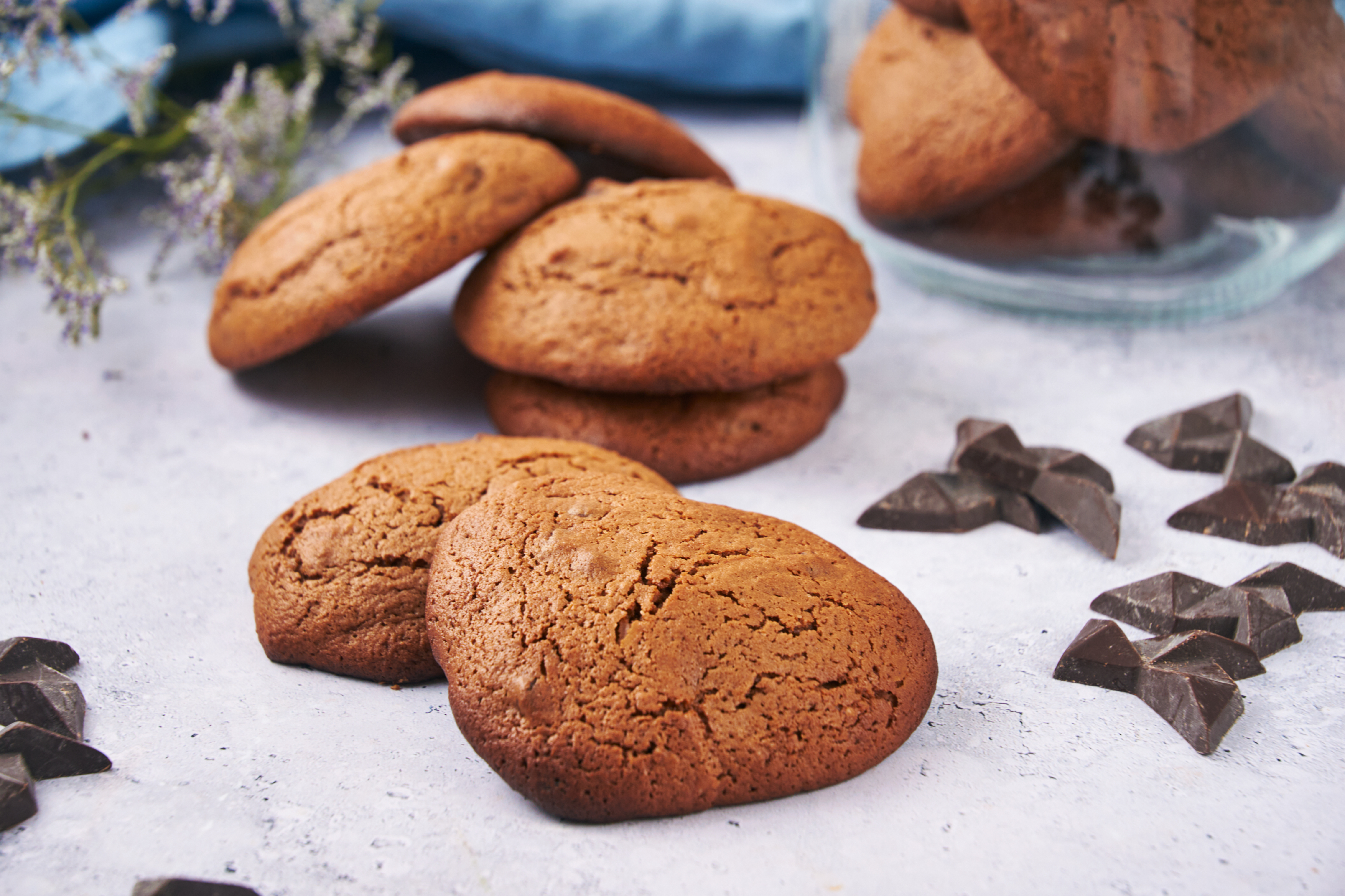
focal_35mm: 105
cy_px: 448
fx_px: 3922
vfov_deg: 13.0
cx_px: 672
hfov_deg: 19.5
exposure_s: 1/100
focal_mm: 70
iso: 100
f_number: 8
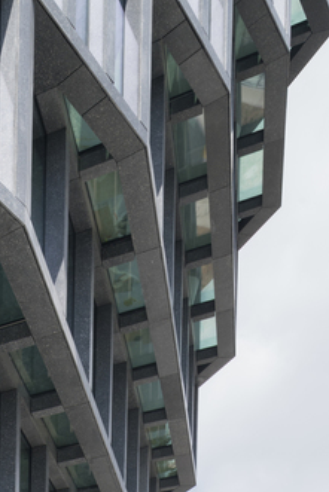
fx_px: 698
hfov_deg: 23.0
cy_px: 342
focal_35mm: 51
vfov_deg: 38.3
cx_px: -120
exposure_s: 1/60
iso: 200
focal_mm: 17
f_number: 16
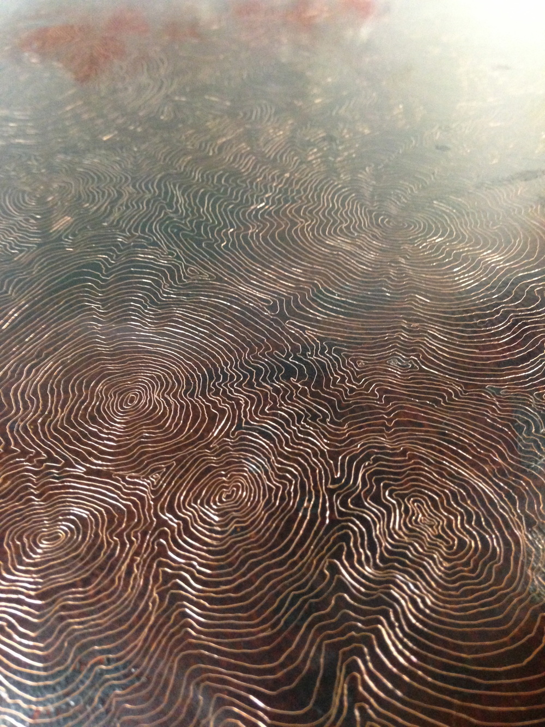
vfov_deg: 55.3
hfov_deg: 43.0
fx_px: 693
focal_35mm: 33
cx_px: 272
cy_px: 364
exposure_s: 1/15
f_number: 2.4
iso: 500
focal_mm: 4.12
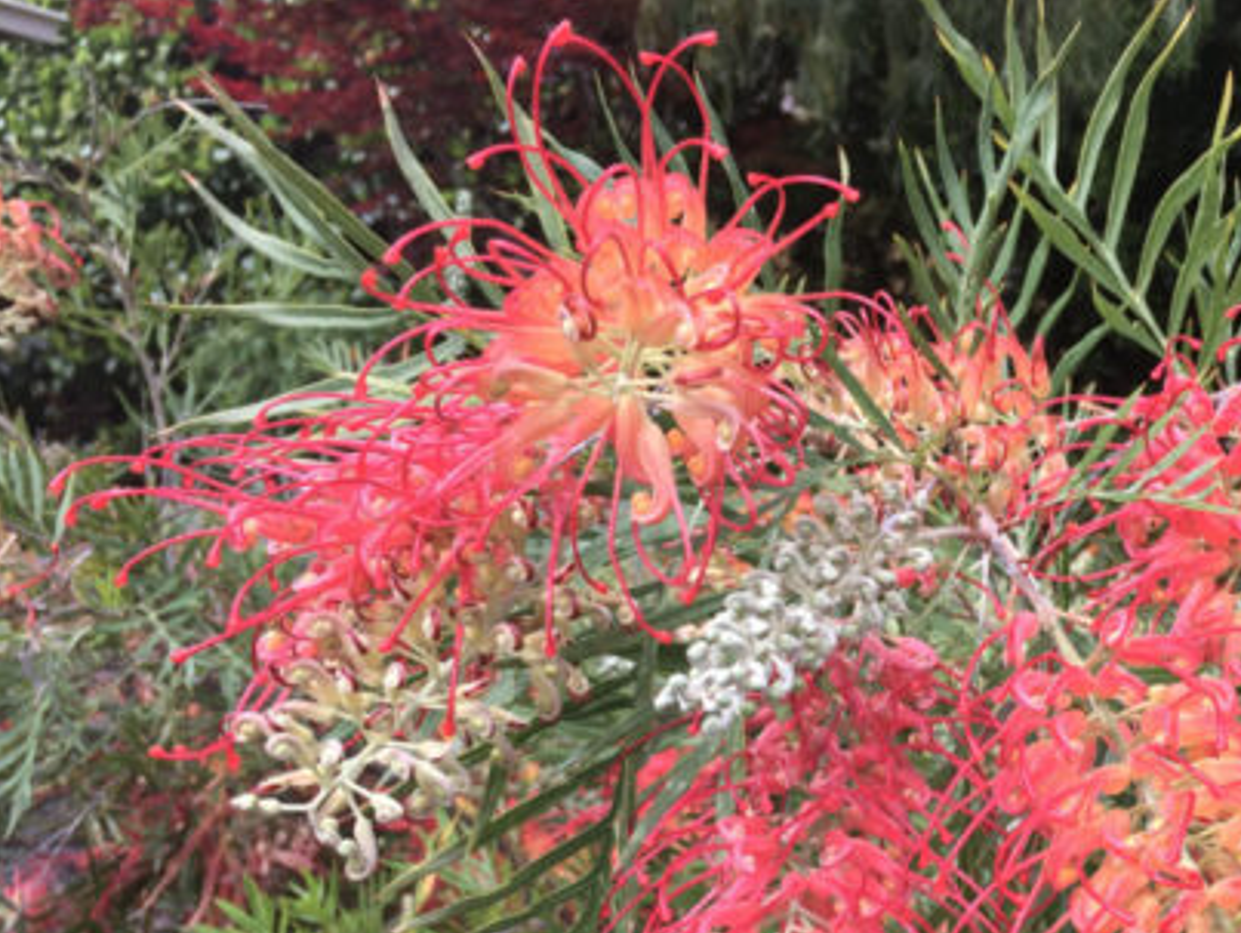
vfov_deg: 31.0
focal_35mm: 46
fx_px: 1651
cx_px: 982
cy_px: 711
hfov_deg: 39.7
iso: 32
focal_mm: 4.2
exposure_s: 1/628
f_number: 2.2
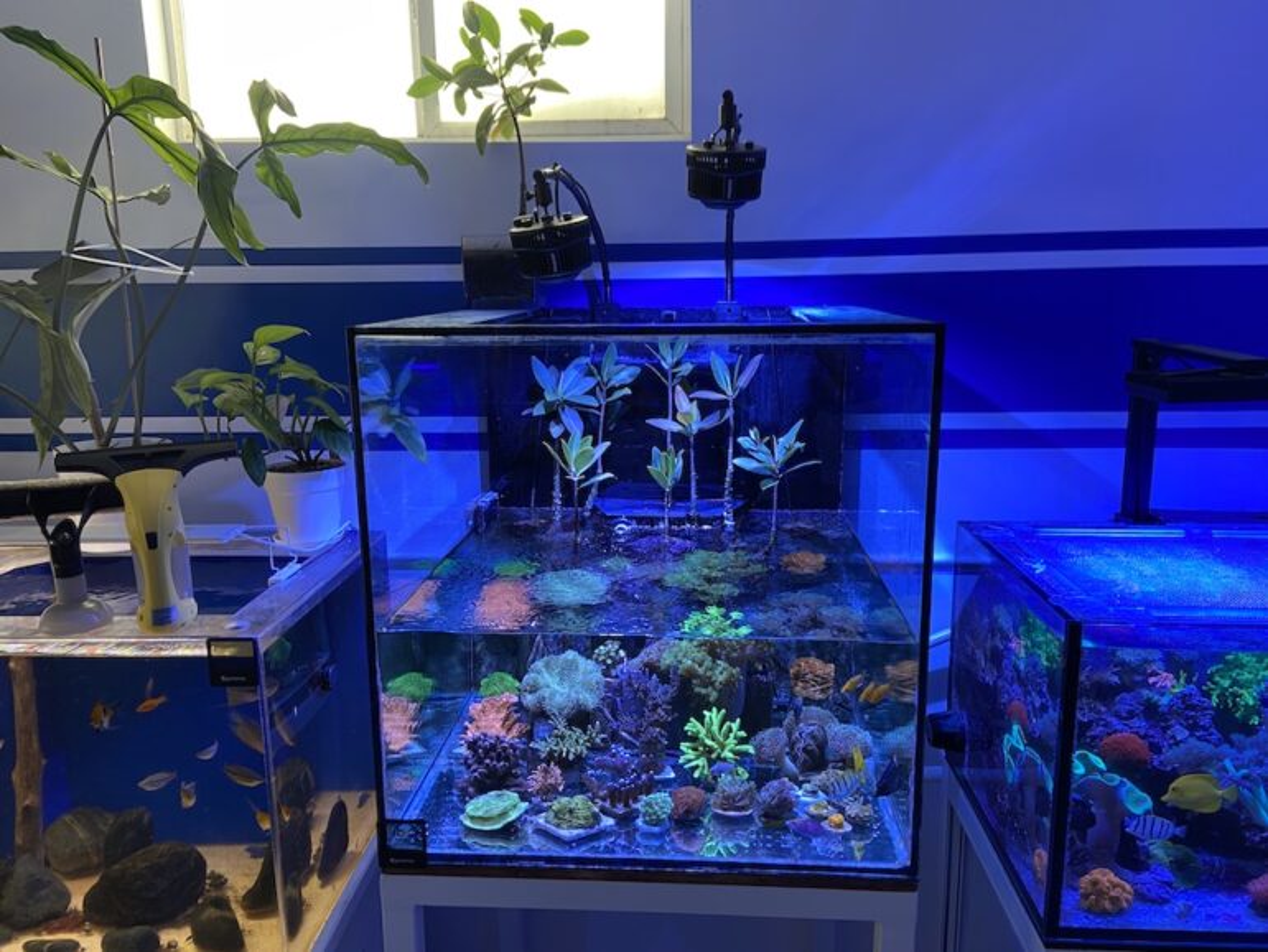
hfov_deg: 67.3
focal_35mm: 26
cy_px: 476
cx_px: 634
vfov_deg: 53.1
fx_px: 953
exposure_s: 1/47
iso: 80
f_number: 1.8
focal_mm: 4.25
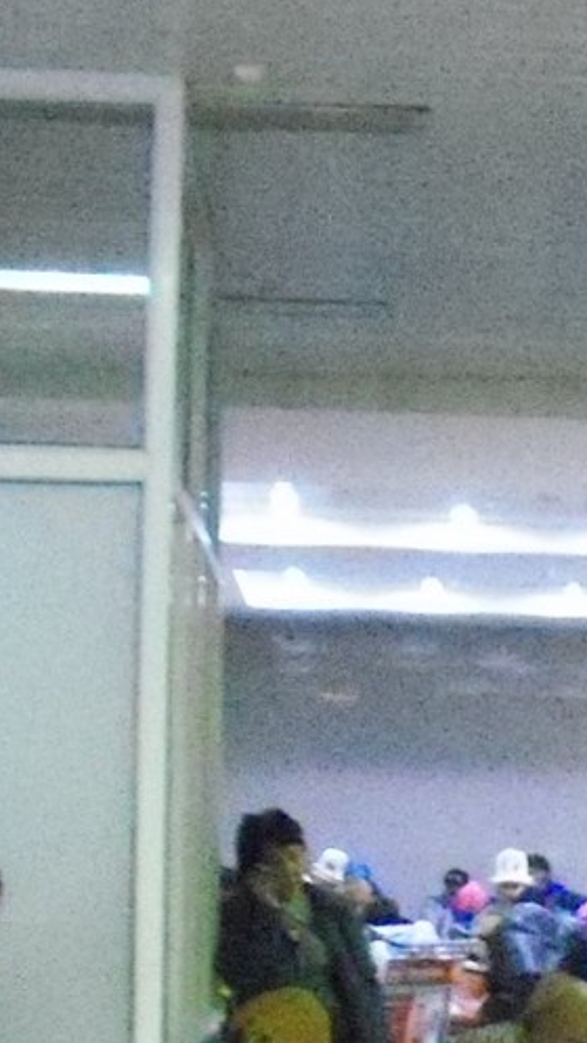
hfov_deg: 9.3
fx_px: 3488
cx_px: 931
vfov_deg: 16.7
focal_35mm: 126
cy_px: 1031
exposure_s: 1/10
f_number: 3.5
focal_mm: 6.3
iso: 1600
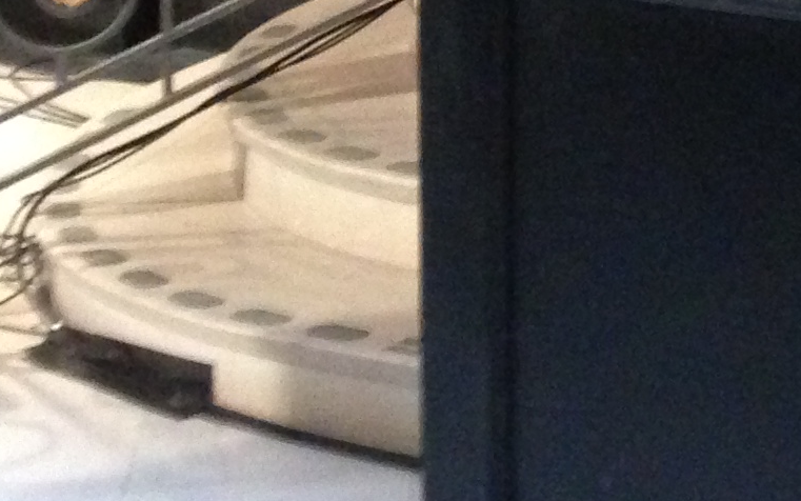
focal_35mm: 150
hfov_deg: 12.3
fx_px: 3275
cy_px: -625
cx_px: 1602
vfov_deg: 8.2
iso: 400
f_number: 2.4
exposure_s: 1/20
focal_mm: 4.13
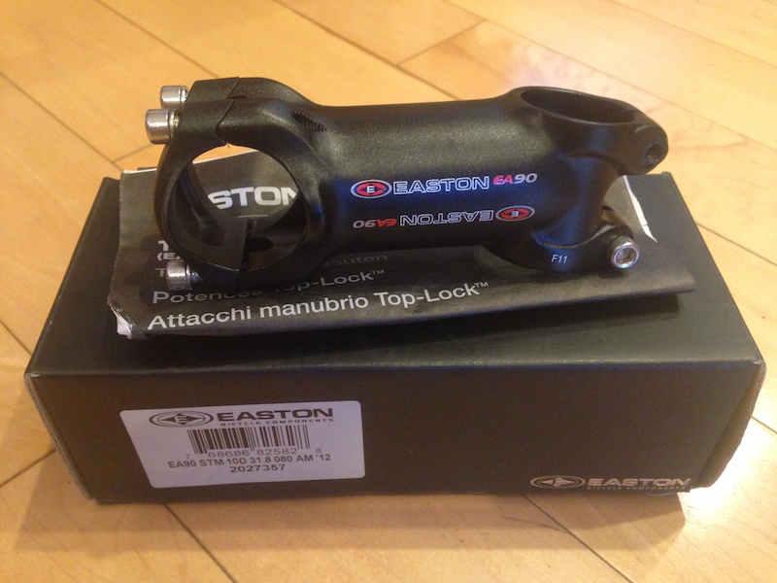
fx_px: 741
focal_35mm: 33
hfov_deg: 55.4
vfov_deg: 42.9
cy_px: 292
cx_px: 388
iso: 320
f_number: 2.4
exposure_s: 1/20
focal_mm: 4.12
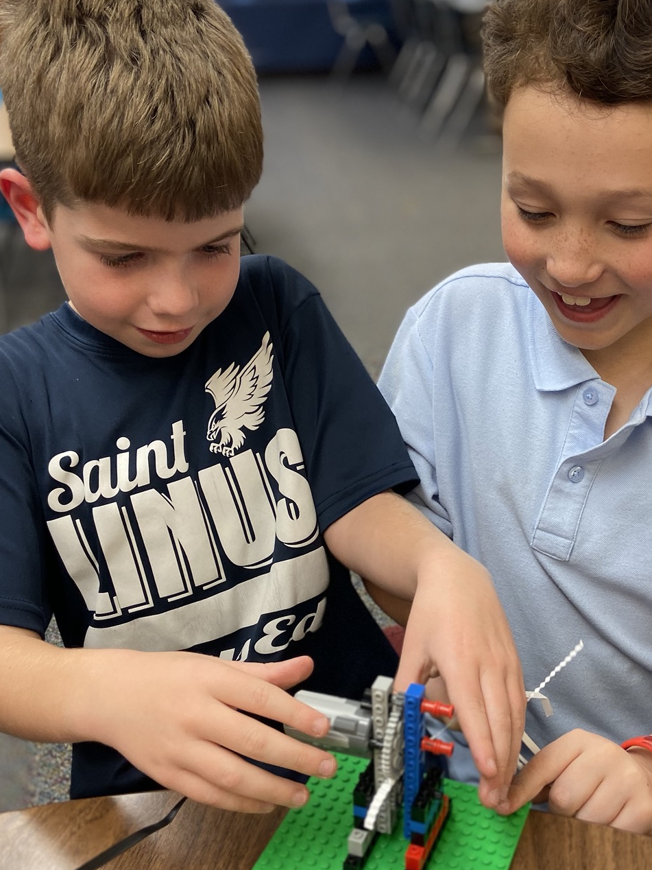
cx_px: 402
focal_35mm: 42
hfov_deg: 34.2
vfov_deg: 44.7
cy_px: 491
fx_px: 1055
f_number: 1.8
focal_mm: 4.25
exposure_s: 1/60
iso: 80
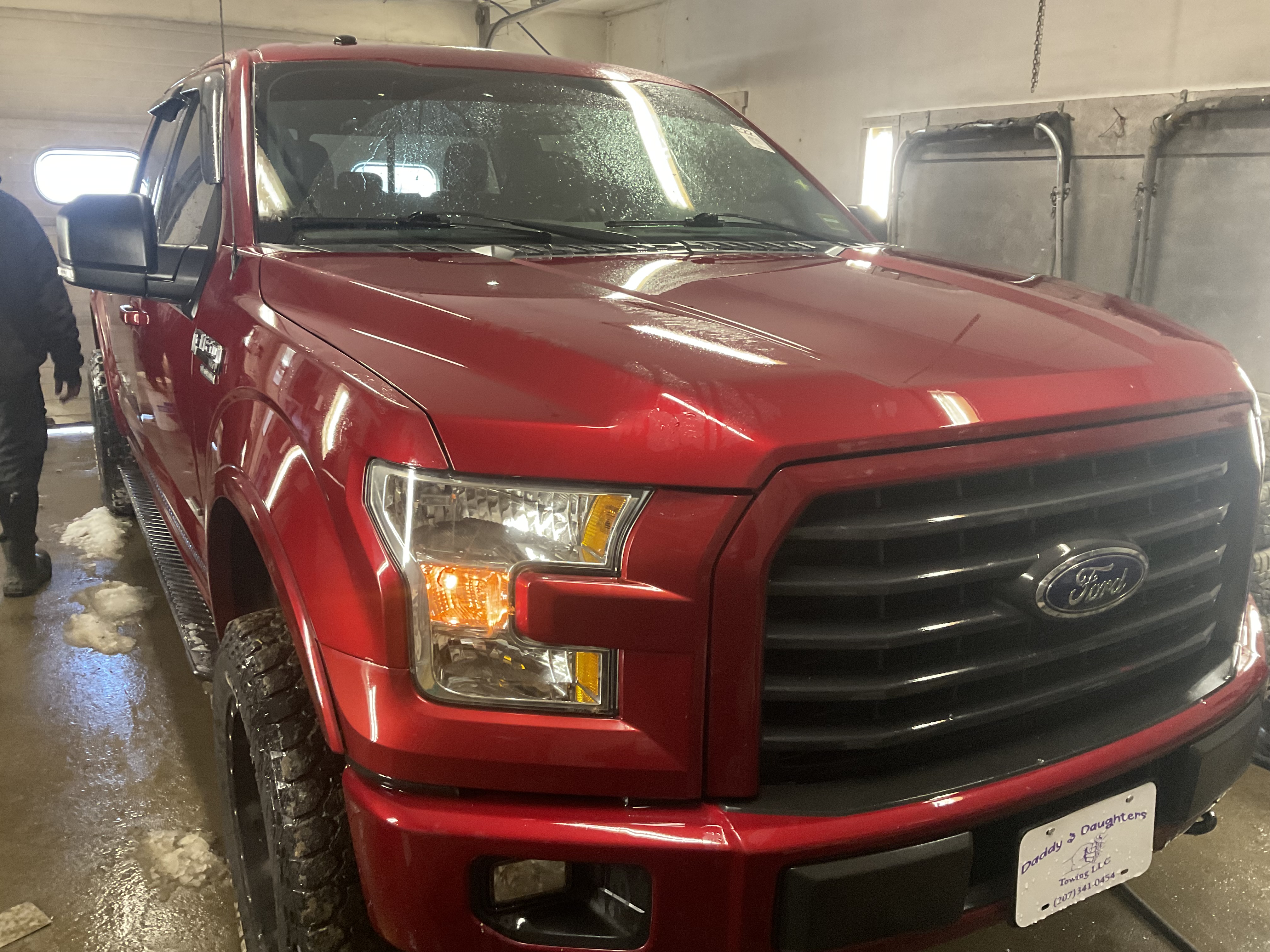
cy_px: 476
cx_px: 635
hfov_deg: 61.7
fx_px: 1064
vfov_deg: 48.2
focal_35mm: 29
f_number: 1.8
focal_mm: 3
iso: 250
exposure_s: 1/40
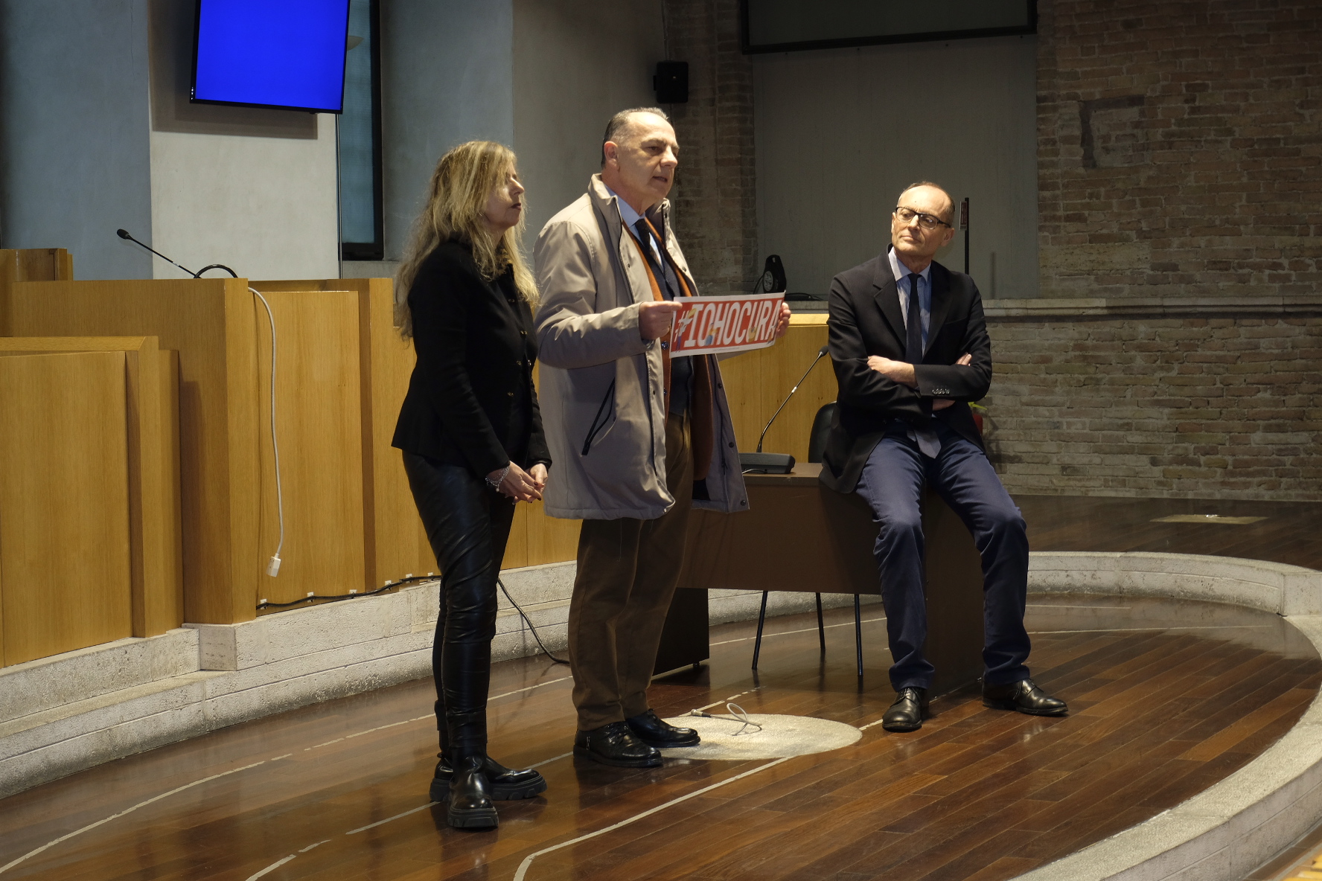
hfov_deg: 30.1
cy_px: 440
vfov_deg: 20.3
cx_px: 661
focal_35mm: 67
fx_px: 2460
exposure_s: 1/30
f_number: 5.6
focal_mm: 44.5
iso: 800
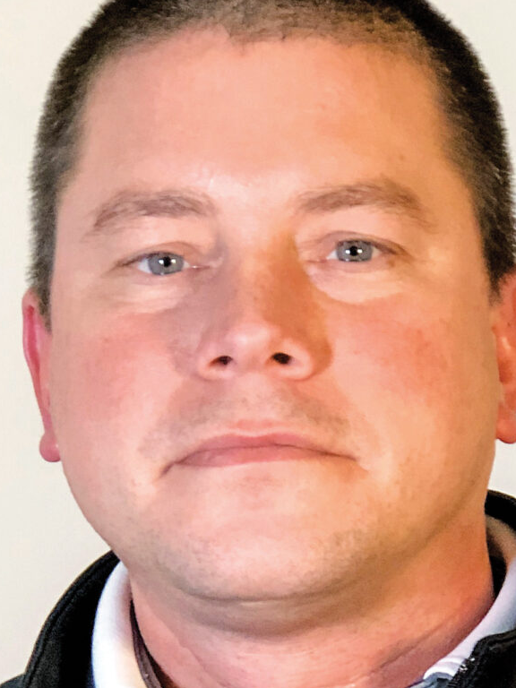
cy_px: 830
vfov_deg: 10.2
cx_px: 317
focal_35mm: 190
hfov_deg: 7.8
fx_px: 3776
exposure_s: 1/30
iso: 125
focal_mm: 6.6
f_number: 2.8
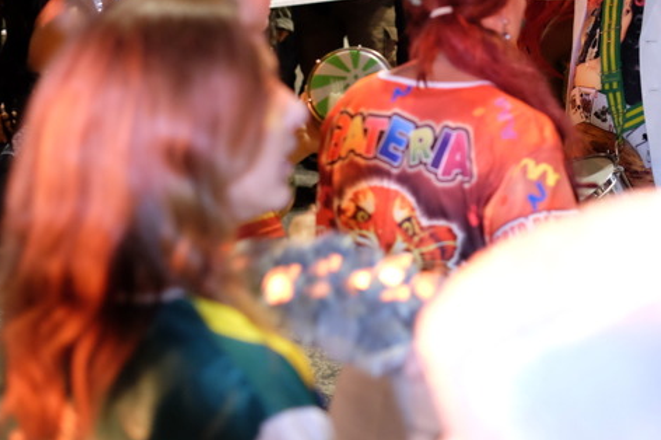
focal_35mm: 101
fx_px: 1853
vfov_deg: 13.4
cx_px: 553
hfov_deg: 20.0
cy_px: 43
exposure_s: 1/50
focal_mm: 35
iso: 3200
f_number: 2
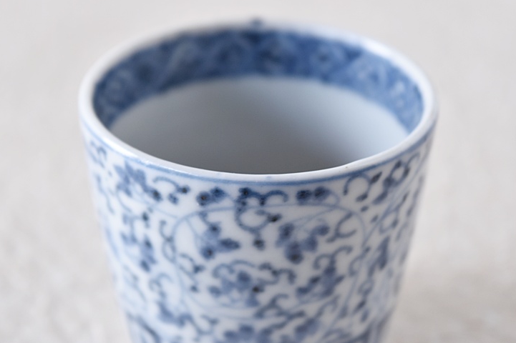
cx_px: 236
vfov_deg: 14.9
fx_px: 1312
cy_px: 177
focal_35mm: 92
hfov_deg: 22.3
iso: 800
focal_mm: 55
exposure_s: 1/15
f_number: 5.6
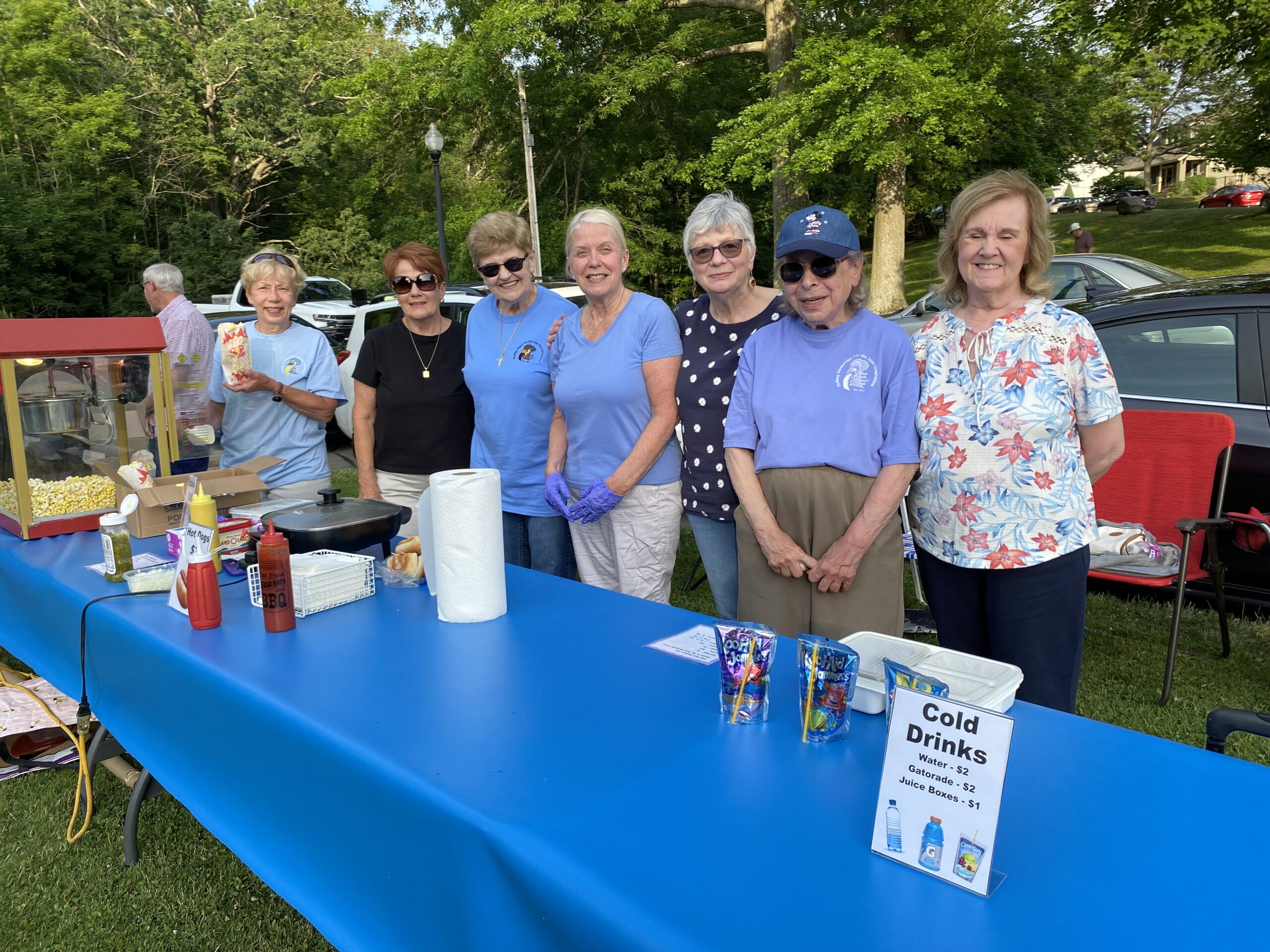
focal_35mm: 26
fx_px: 954
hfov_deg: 67.3
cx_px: 635
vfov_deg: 53.1
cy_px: 476
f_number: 1.8
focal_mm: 4.25
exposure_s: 1/752
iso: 32
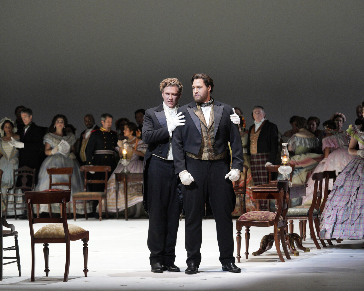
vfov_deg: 11.8
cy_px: 146
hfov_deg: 14.7
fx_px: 1411
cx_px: 182
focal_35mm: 131
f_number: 4.5
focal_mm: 116
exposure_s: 1/400
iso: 5000
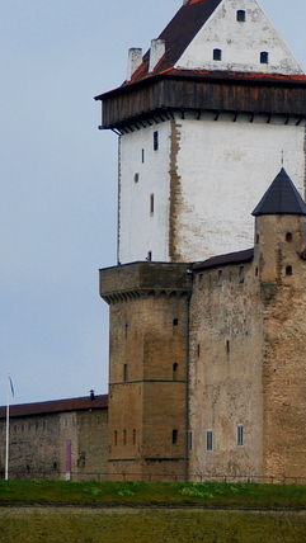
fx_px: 3171
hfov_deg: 5.5
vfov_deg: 9.8
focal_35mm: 220
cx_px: 295
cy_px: 235
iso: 200
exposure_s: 1/400
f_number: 5.6
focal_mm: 75
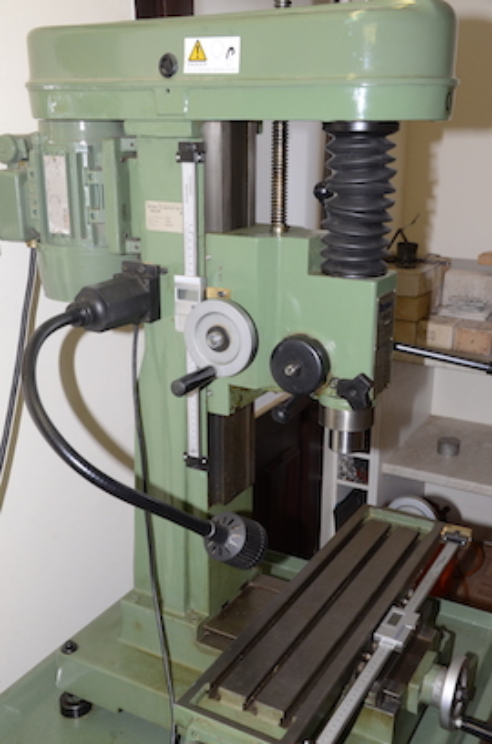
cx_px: 246
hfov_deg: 34.0
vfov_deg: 49.7
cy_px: 372
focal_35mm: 39
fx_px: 804
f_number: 13
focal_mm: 26
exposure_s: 1/60
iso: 1000
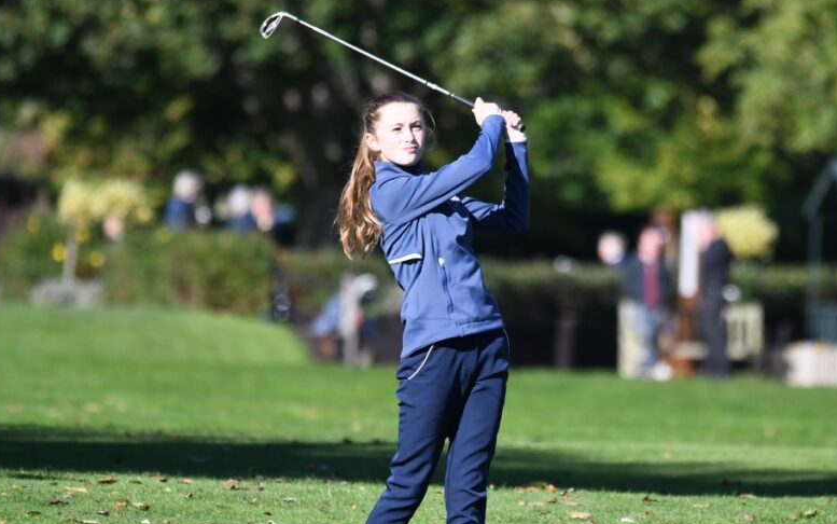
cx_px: 489
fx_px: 18390
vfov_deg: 1.6
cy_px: 326
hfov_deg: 2.6
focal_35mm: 806
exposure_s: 1/1600
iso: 720
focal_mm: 400
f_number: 6.3
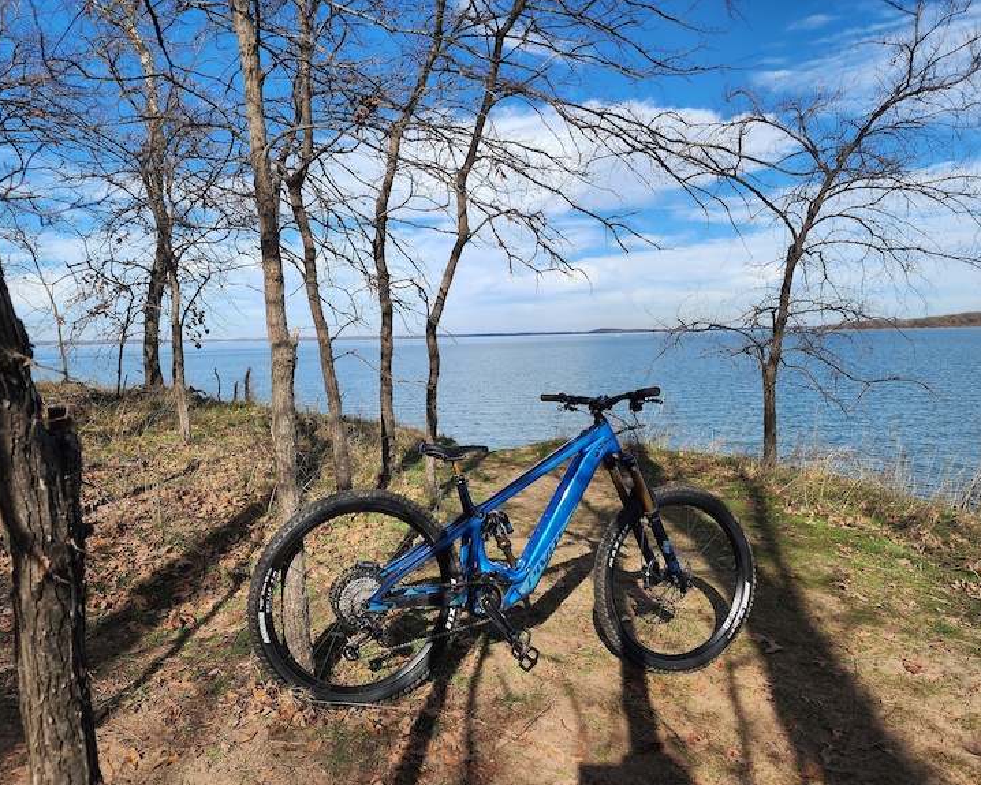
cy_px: 408
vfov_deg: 56.8
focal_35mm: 25
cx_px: 469
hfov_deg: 68.0
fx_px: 726
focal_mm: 6.4
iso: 12
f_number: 1.8
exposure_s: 1/895
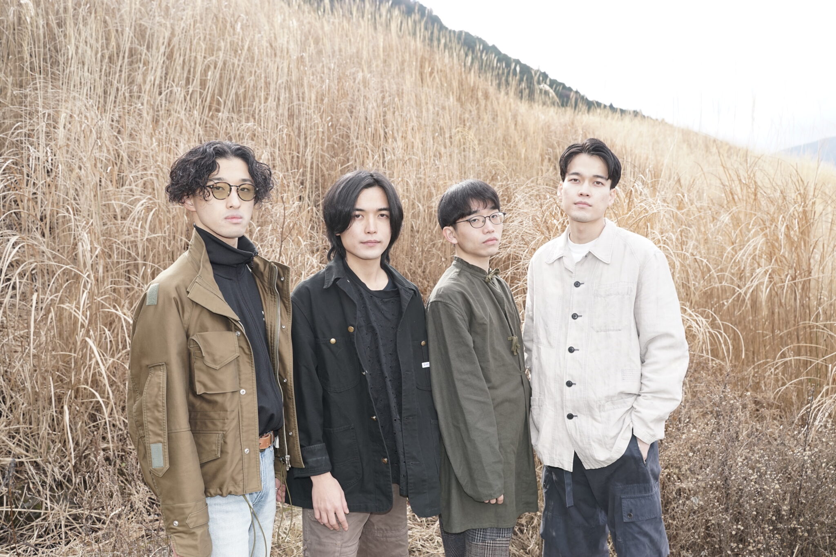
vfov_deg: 42.3
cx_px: 418
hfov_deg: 60.3
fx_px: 720
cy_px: 278
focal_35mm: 31
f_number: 5.6
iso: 320
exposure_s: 1/250
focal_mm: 31
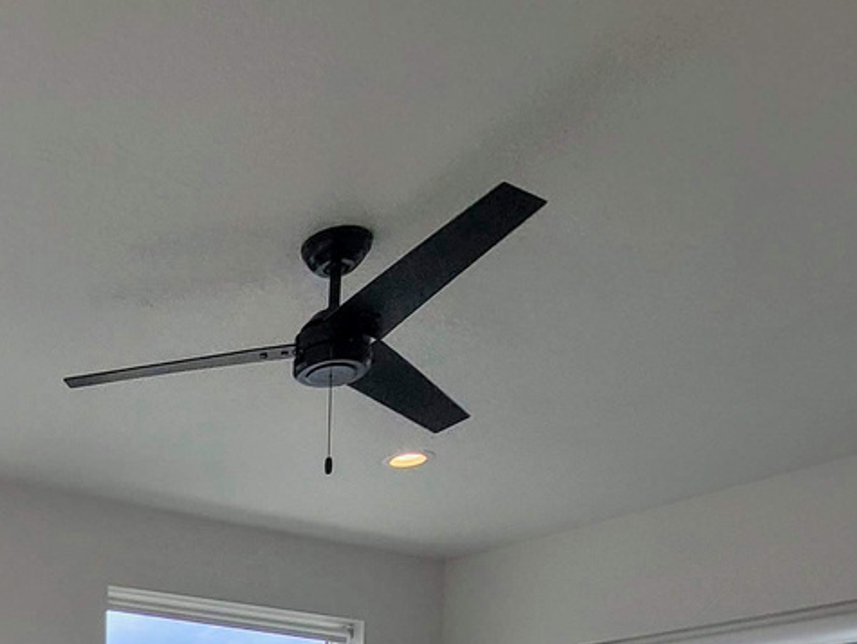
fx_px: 1041
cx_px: -119
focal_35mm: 42
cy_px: 884
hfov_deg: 36.6
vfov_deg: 27.4
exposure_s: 1/567
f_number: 2.2
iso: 64
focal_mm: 2.2
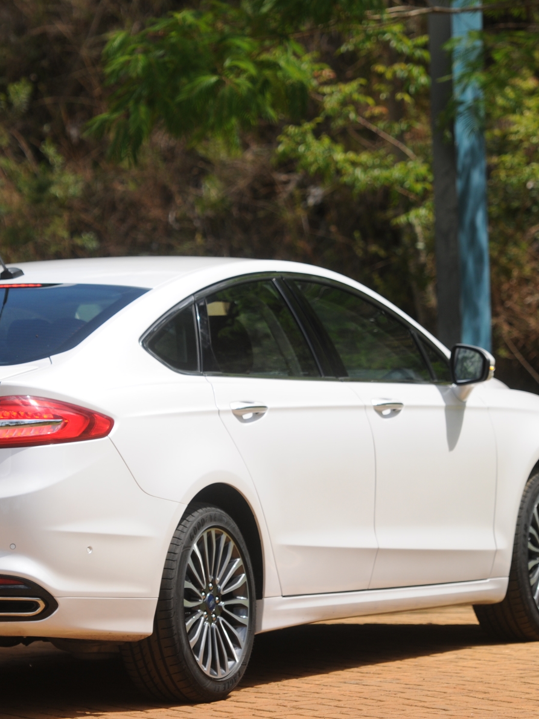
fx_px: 5064
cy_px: 360
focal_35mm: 244
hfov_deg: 6.1
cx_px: 115
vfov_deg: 8.1
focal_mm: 112
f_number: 3.2
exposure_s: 1/2000
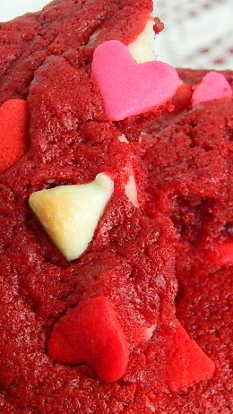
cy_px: 264
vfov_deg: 10.6
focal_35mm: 203
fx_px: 2229
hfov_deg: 6.0
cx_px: 126
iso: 400
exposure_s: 1/60
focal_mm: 15.1
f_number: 4.2
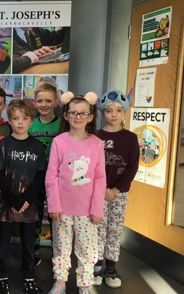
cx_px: -3
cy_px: 147
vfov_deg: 45.3
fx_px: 353
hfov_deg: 27.4
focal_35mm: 44
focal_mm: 3.3
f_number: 2.4
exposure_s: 1/33
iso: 32
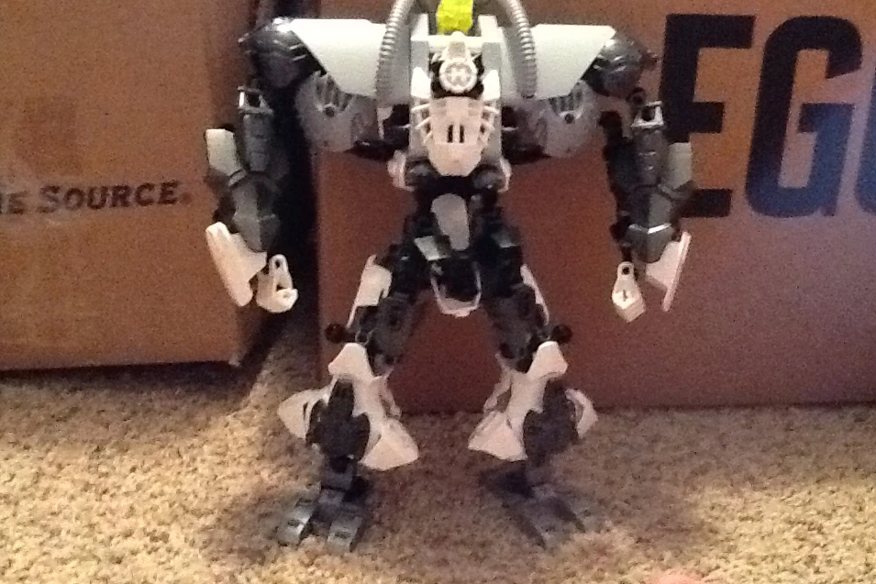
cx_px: 437
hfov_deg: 42.7
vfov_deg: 29.3
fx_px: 1119
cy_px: 280
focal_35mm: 46
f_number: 2.4
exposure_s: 1/15
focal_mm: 2.03
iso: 640
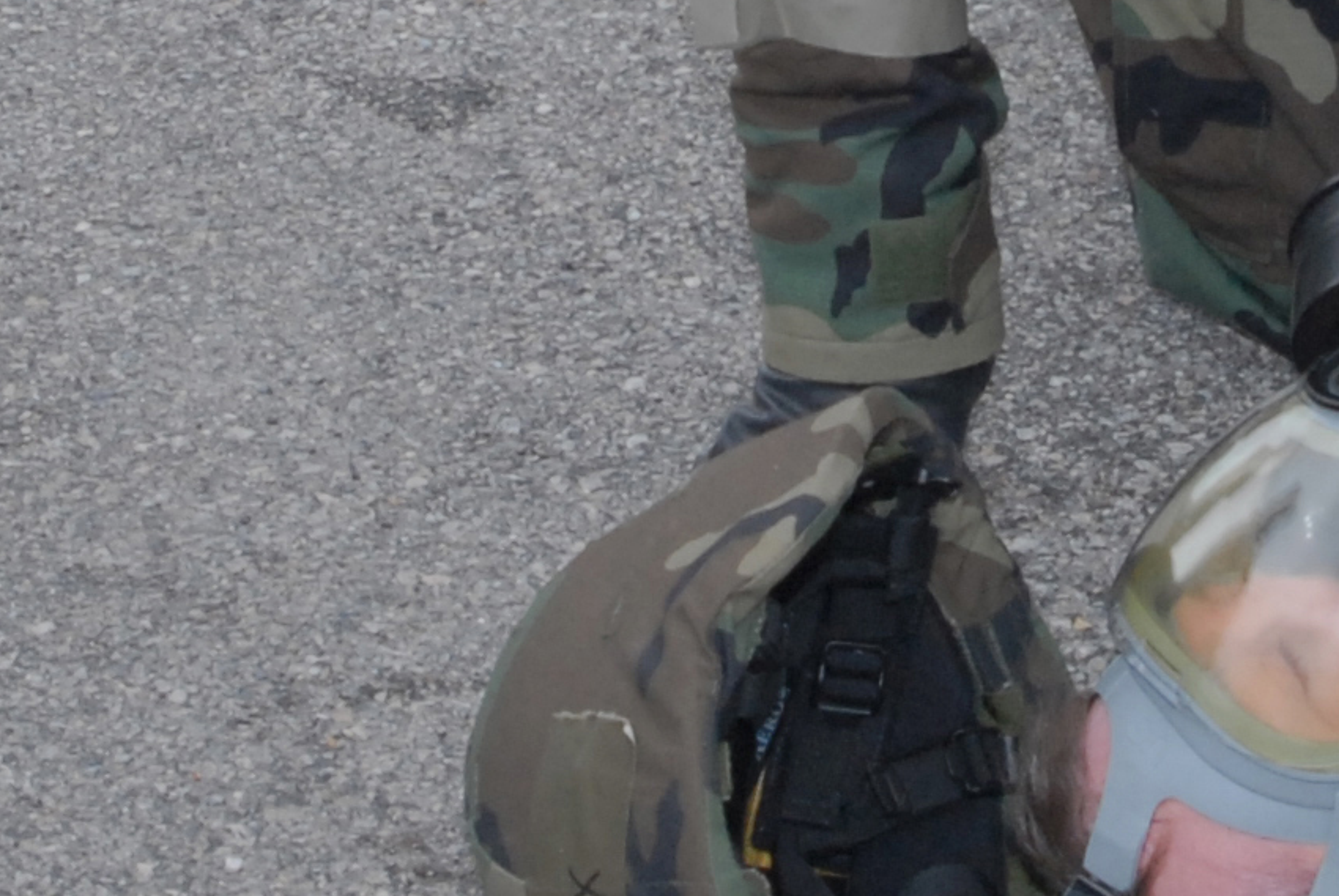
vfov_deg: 8.3
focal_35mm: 164
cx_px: 992
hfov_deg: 12.5
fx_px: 6107
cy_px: -225
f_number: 11
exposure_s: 1/250
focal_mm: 24
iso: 400
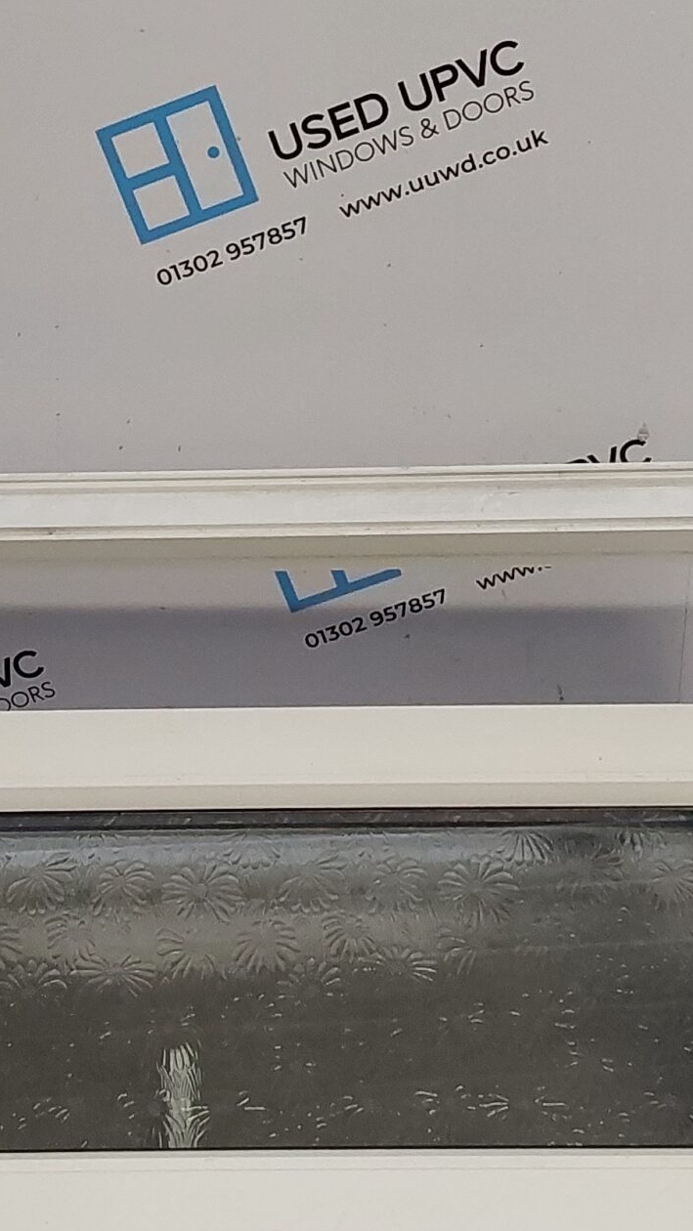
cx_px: 142
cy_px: 361
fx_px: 2025
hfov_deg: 19.2
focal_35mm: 62
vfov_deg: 33.4
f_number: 1.9
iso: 100
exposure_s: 1/100
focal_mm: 2.91
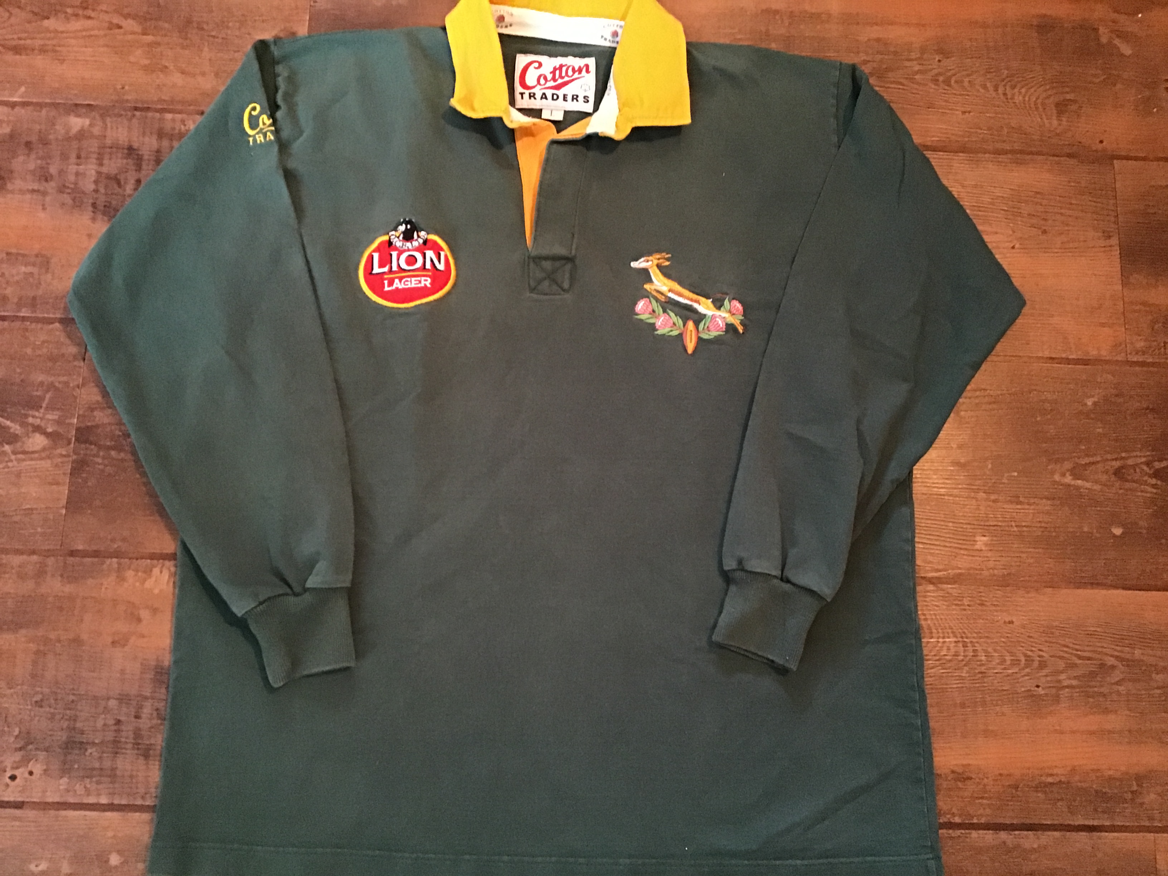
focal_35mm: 31
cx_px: 584
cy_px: 438
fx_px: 1046
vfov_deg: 45.4
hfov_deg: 58.4
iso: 500
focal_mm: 3.3
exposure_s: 1/17
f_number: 2.4
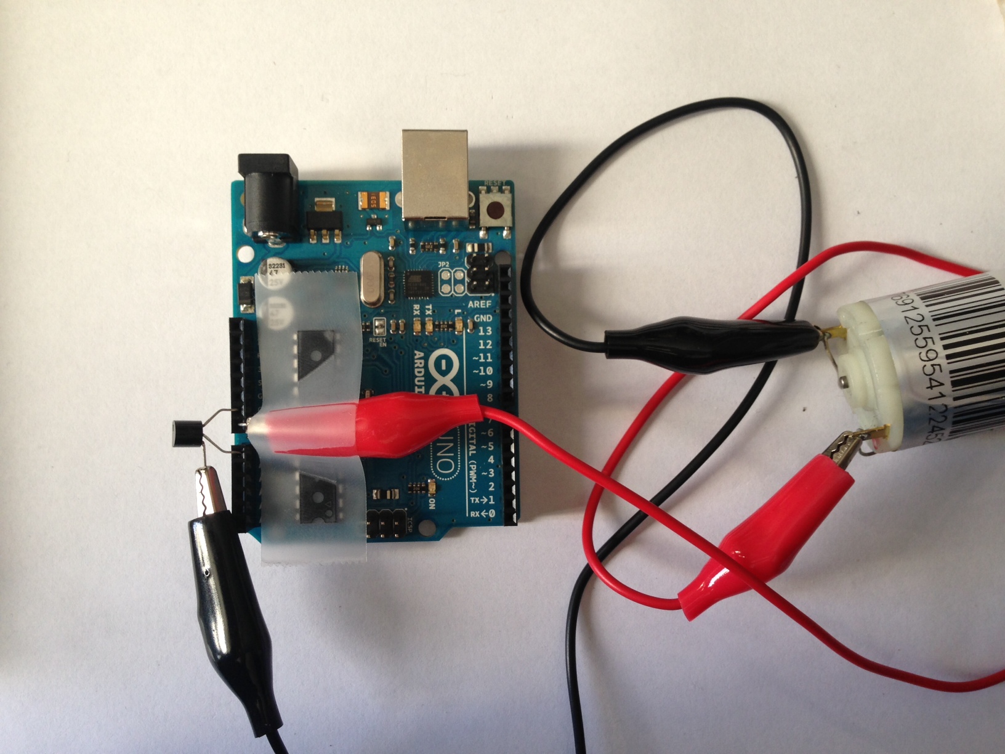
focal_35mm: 33
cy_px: 377
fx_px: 958
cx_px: 502
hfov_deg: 55.4
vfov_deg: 42.9
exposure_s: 1/20
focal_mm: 4.13
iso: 50
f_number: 2.4
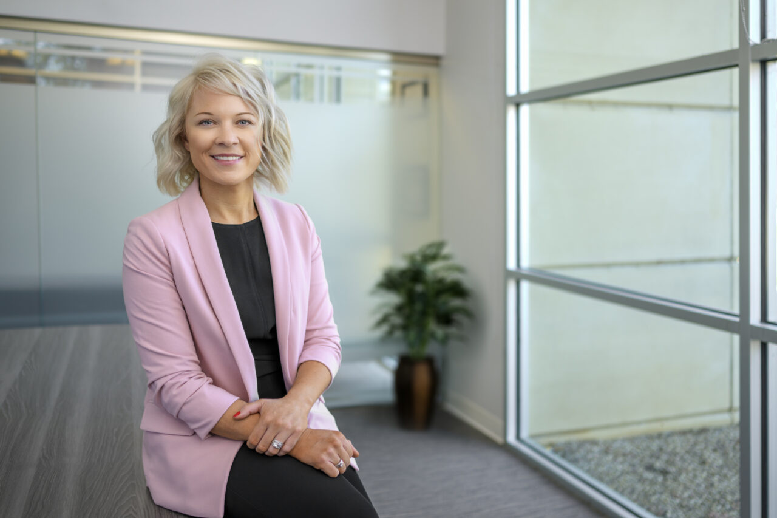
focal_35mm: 35
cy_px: 259
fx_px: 755
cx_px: 388
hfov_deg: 54.4
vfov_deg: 37.8
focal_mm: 35
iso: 100
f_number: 2
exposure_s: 1/160
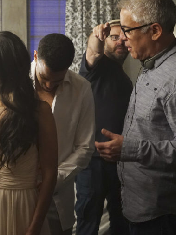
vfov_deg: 24.7
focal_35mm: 79
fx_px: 535
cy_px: 117
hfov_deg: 18.6
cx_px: 52
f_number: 6.3
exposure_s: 1/125
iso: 10000
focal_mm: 54
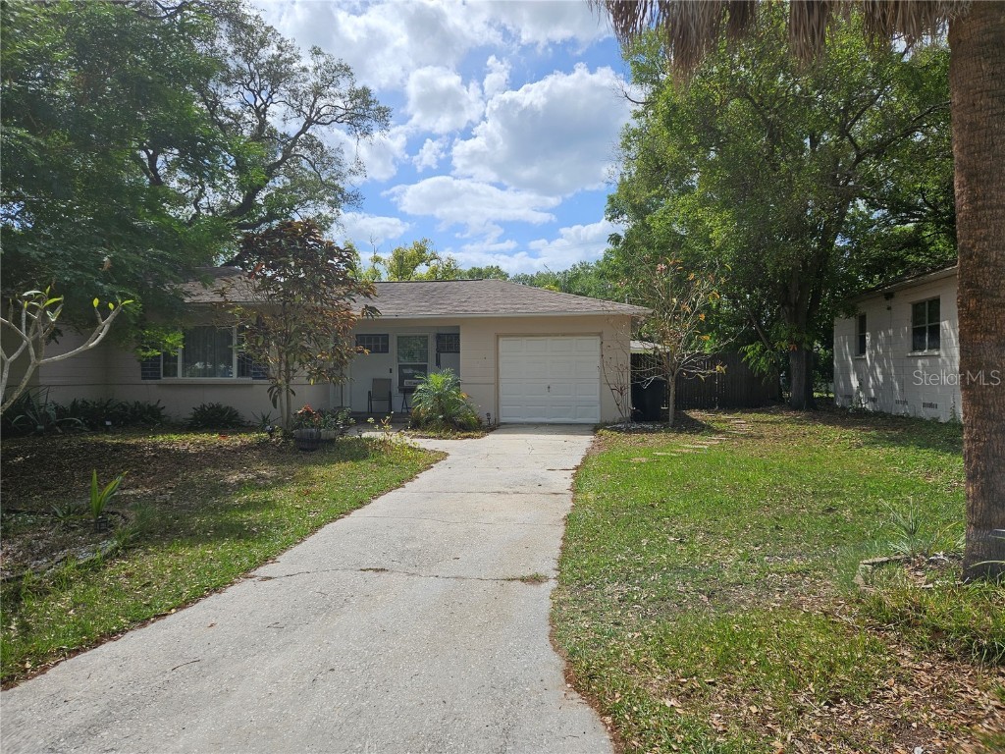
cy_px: 377
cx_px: 502
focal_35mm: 23
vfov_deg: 58.9
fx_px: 668
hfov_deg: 73.9
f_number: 1.8
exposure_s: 1/2985
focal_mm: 5.4
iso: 25
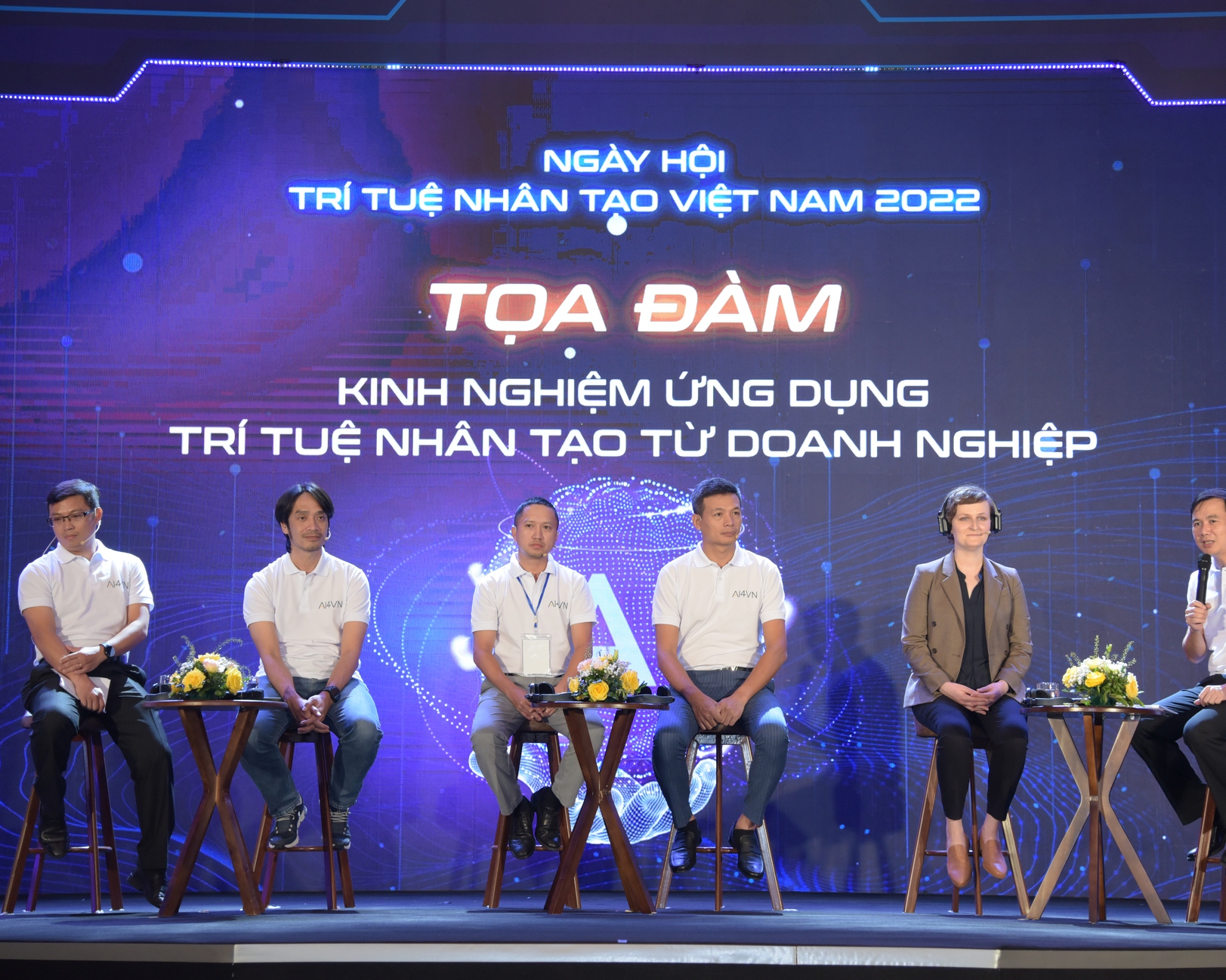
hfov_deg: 23.6
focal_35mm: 81
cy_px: 479
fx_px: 2939
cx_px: 647
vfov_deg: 18.9
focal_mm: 70
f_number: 4.5
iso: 2000
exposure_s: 1/160
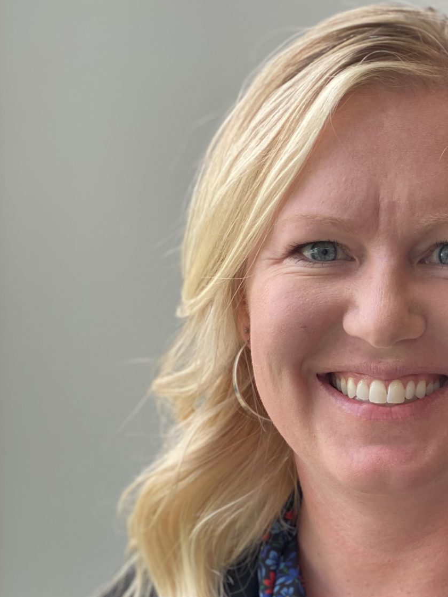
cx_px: 405
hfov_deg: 15.4
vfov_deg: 20.4
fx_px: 1639
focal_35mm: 95
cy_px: 494
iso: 50
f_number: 2
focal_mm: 6
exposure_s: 1/122
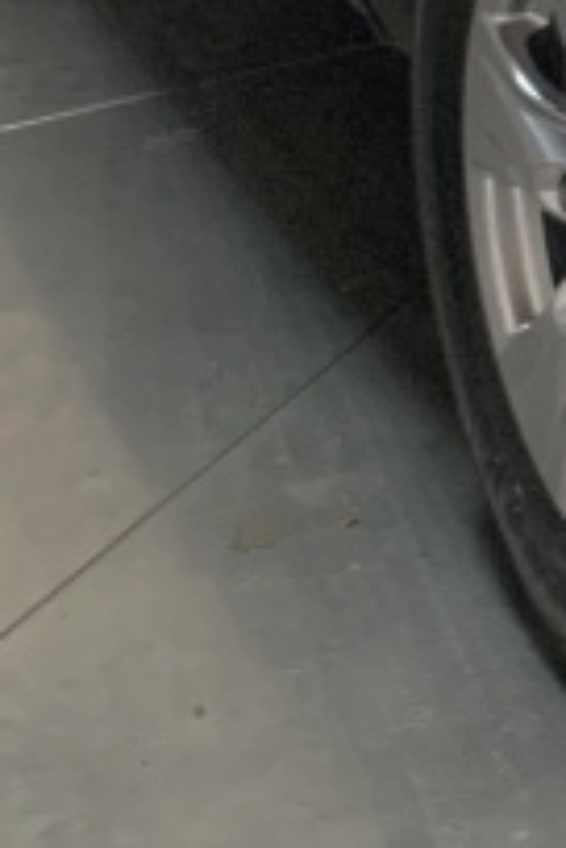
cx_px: 1432
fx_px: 3207
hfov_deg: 9.0
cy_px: -407
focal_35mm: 136
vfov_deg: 14.2
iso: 200
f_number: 1.8
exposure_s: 1/60
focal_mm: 4.25
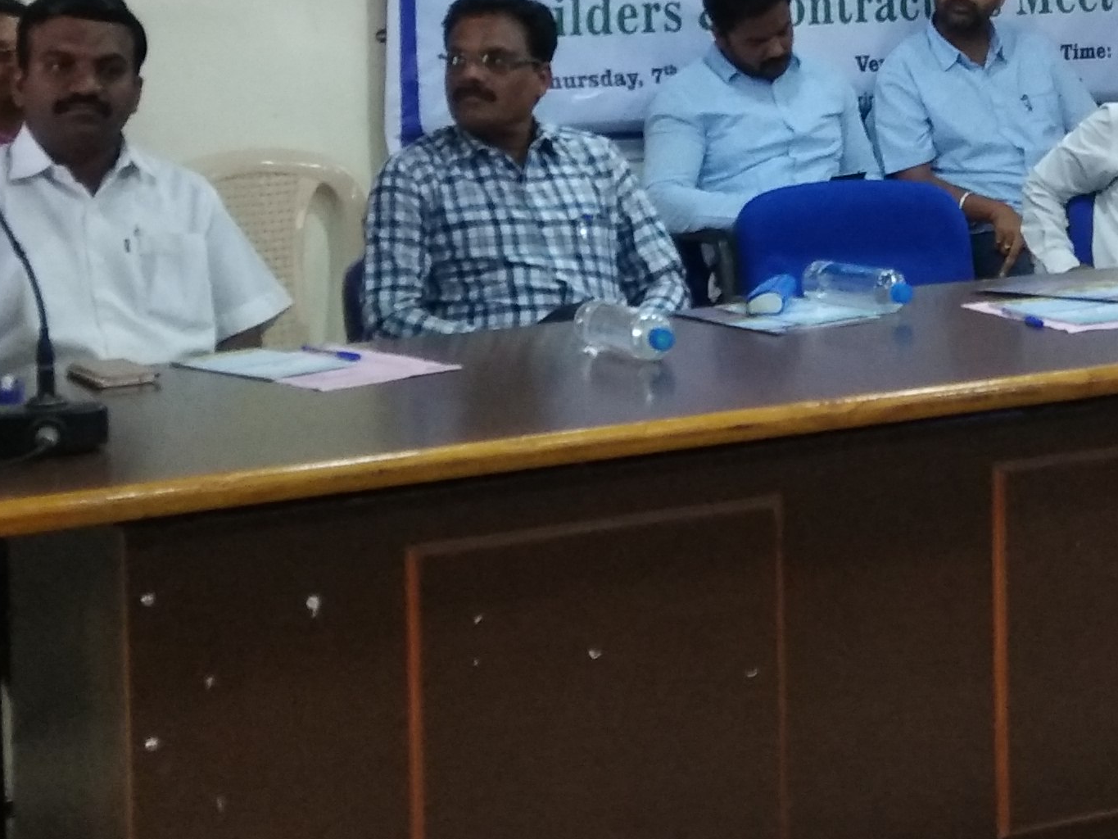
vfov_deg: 22.1
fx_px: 2067
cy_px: -1
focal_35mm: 64
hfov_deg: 30.1
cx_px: 716
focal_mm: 3.57
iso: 500
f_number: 2
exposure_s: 1/17
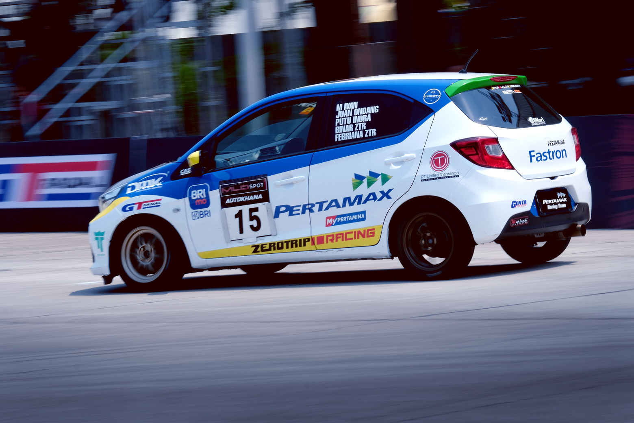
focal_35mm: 194
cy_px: 212
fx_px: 3416
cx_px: 317
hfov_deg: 10.6
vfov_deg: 7.1
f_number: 18
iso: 200
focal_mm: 129.2
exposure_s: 1/70
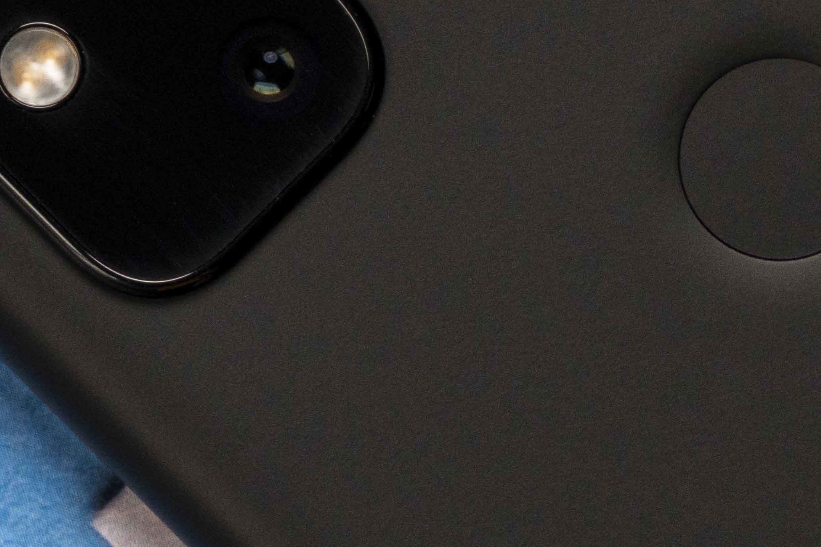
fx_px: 21046
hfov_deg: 2.2
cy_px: 589
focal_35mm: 923
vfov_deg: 1.5
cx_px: 733
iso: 1000
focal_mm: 210
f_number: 6.3
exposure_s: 1/100
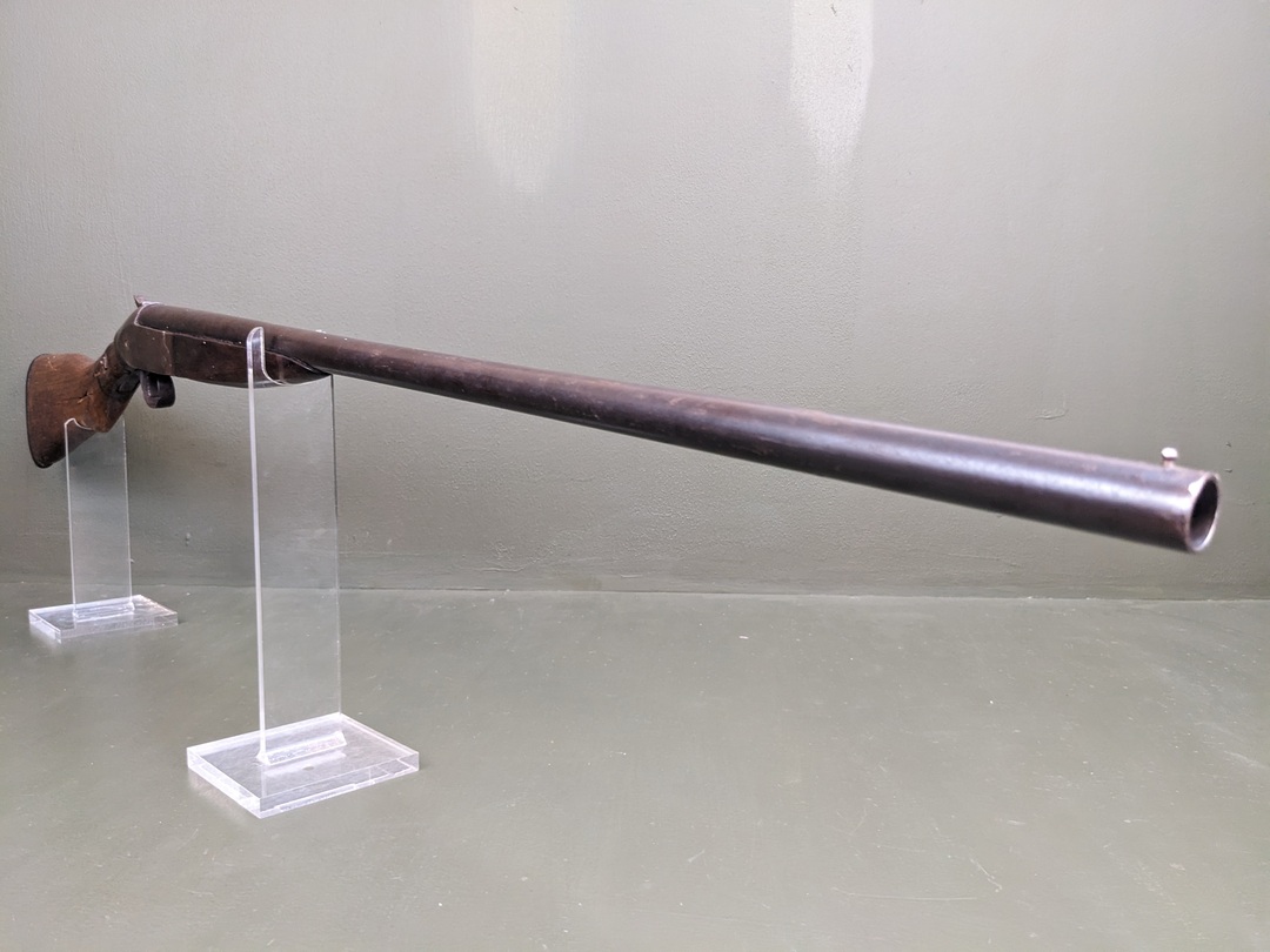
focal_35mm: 27
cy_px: 476
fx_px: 991
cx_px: 635
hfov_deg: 65.3
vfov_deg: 51.4
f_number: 1.73
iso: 270
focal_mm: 4.38
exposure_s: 1/40
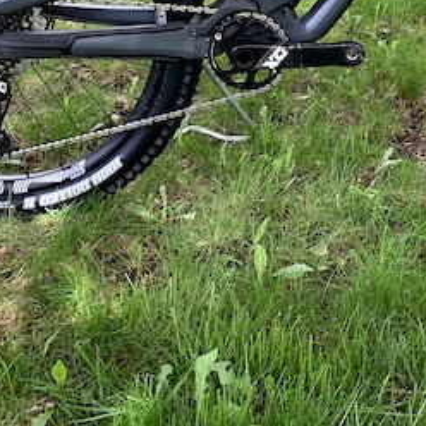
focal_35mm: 74
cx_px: 374
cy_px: -88
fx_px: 1030
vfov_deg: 21.6
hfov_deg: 22.8
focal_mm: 4.25
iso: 40
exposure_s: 1/122
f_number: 1.8
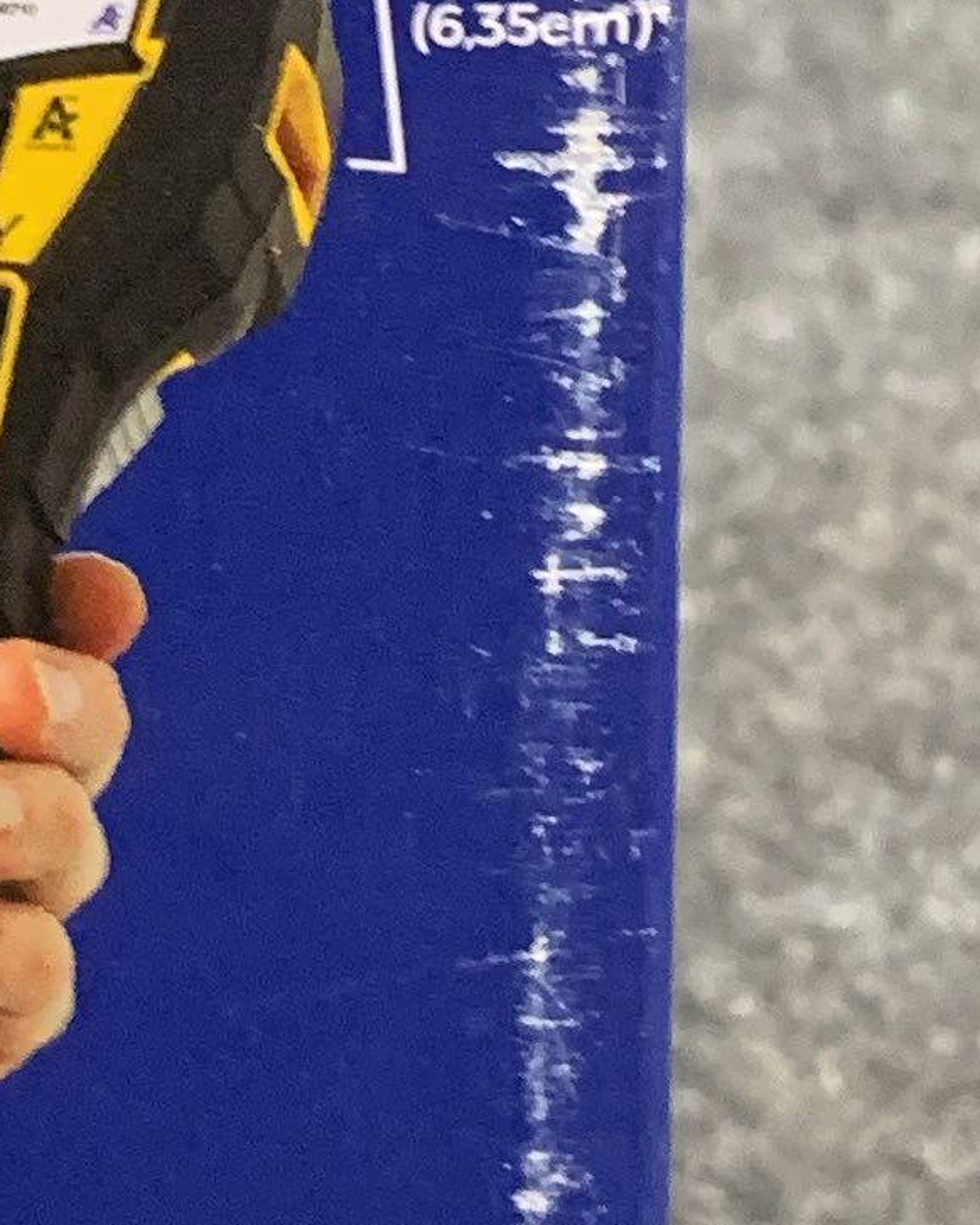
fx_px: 5111
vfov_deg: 13.2
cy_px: -329
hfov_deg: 10.7
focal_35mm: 141
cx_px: -322
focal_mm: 4.25
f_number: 1.8
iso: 400
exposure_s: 1/50
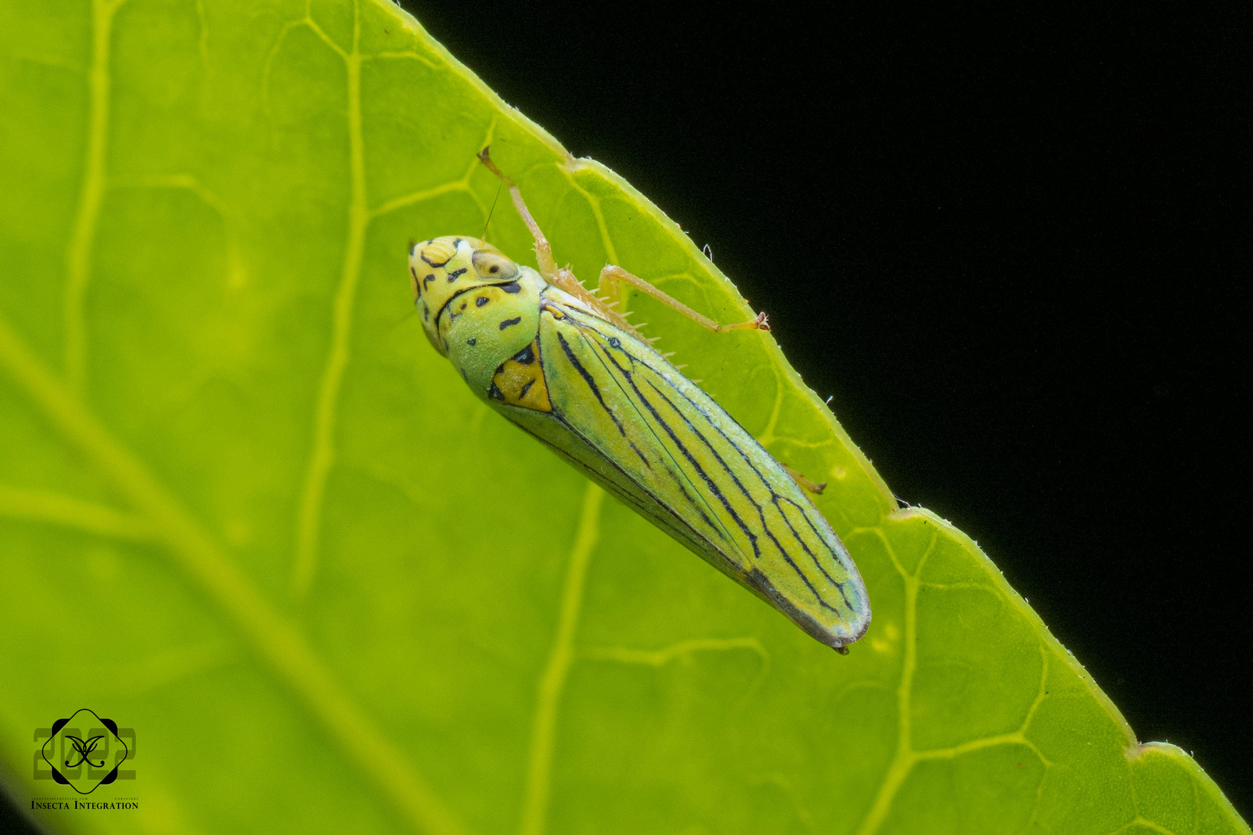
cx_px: 626
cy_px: 418
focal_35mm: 105
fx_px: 3654
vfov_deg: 13.0
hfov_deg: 19.5
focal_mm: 105
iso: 200
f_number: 16
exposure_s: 1/200
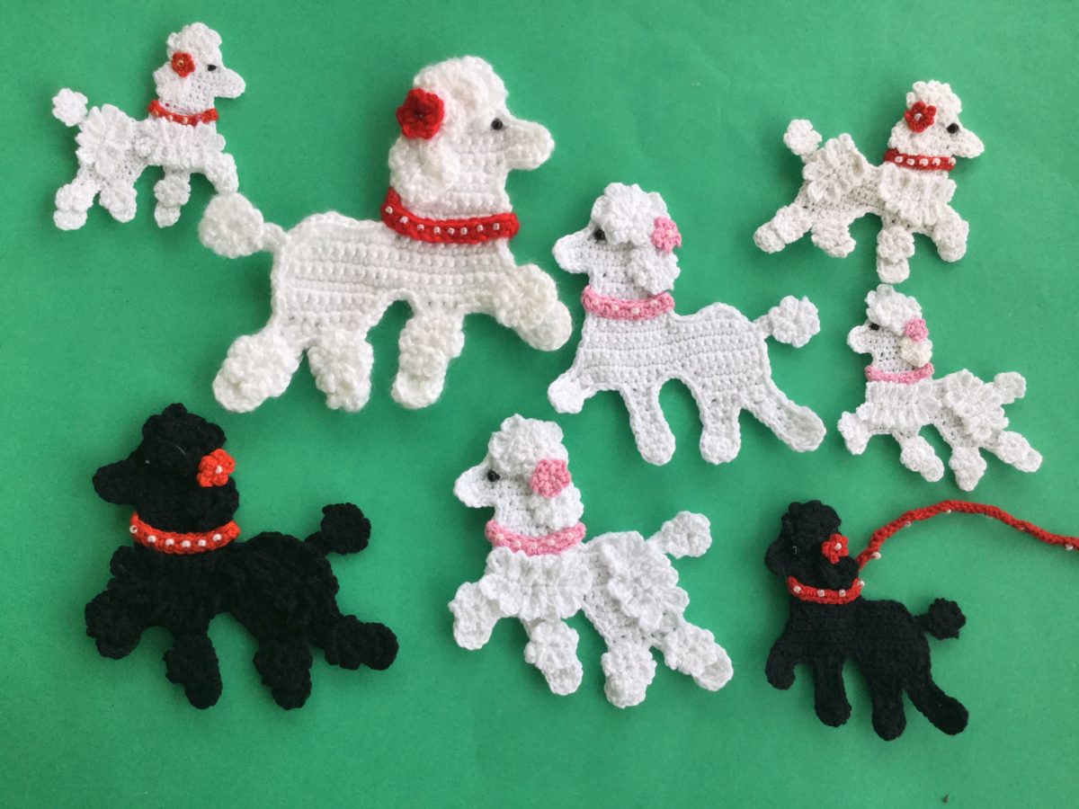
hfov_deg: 58.4
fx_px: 966
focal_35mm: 31
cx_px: 540
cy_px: 404
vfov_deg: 45.4
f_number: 2.4
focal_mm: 3.3
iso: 25
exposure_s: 1/33
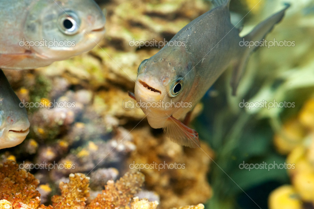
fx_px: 1372
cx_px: 157
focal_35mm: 158
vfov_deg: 8.7
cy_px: 104
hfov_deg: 13.1
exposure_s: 1/200
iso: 400
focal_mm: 105
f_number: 7.1
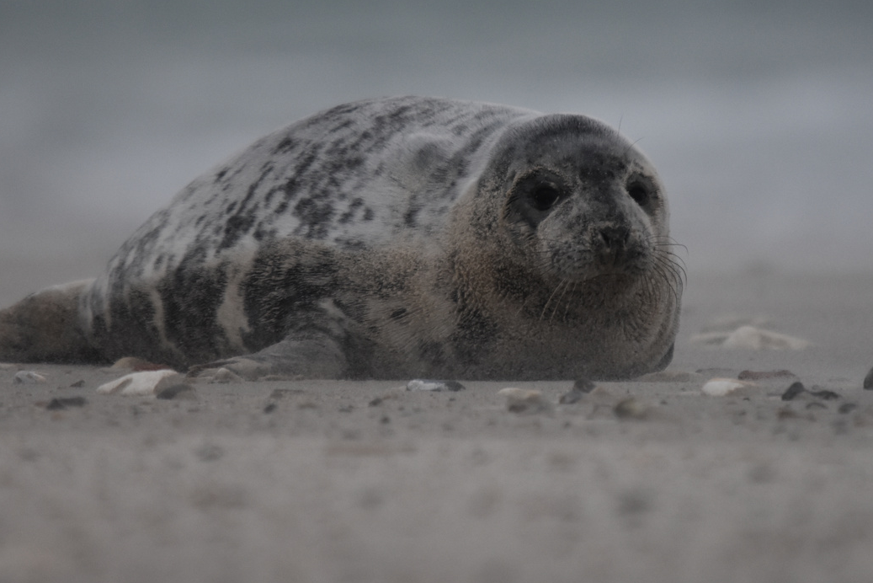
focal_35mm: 937
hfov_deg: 2.2
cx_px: 488
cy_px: 174
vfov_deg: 1.5
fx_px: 22727
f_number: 5.6
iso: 800
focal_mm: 400
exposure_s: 1/1600
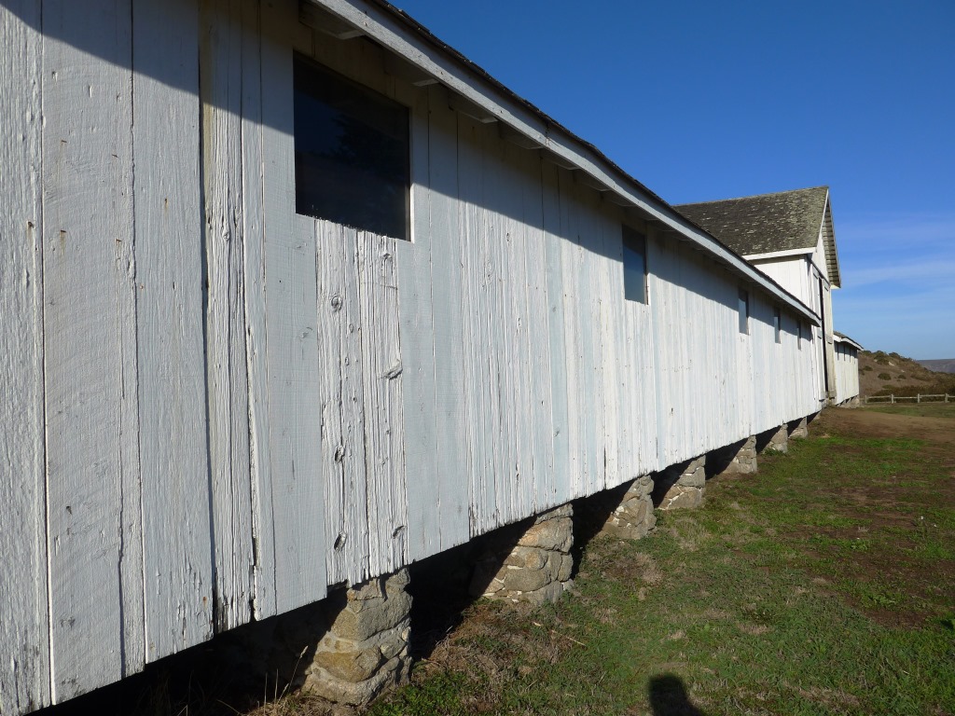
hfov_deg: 61.7
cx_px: 478
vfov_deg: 48.2
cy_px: 358
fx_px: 800
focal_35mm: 29
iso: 80
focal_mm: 6
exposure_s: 1/1600
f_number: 4
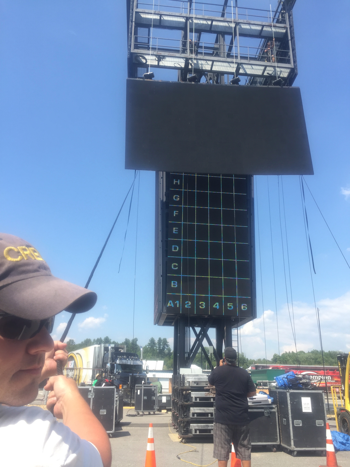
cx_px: 175
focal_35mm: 29
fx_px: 391
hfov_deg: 48.2
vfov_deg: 61.7
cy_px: 234
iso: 32
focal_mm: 4.15
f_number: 2.2
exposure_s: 1/824
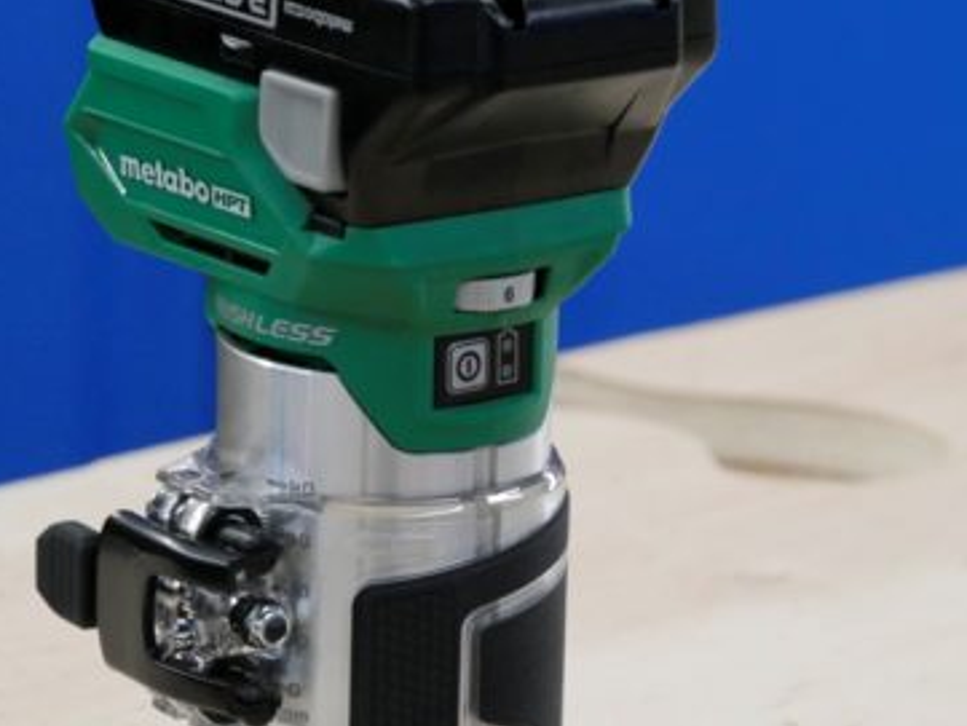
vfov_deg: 5.3
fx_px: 7852
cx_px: 438
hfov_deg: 7.0
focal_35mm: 281
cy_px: 520
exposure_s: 1/200
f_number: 5.4
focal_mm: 81
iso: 3200
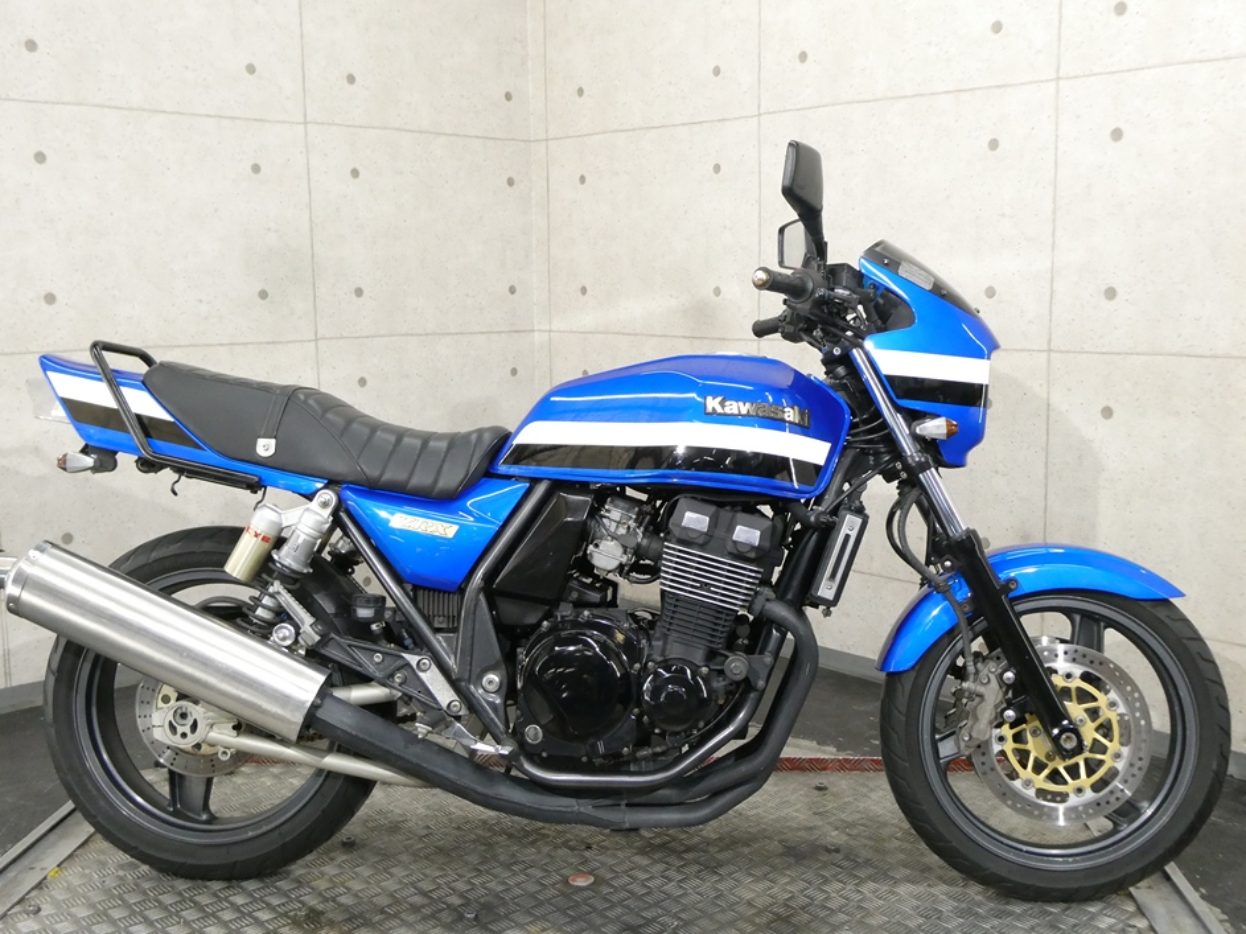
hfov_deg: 49.0
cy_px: 490
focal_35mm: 38
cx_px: 625
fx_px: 1368
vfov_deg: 37.7
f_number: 3.7
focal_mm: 6.3
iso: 640
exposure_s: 1/80
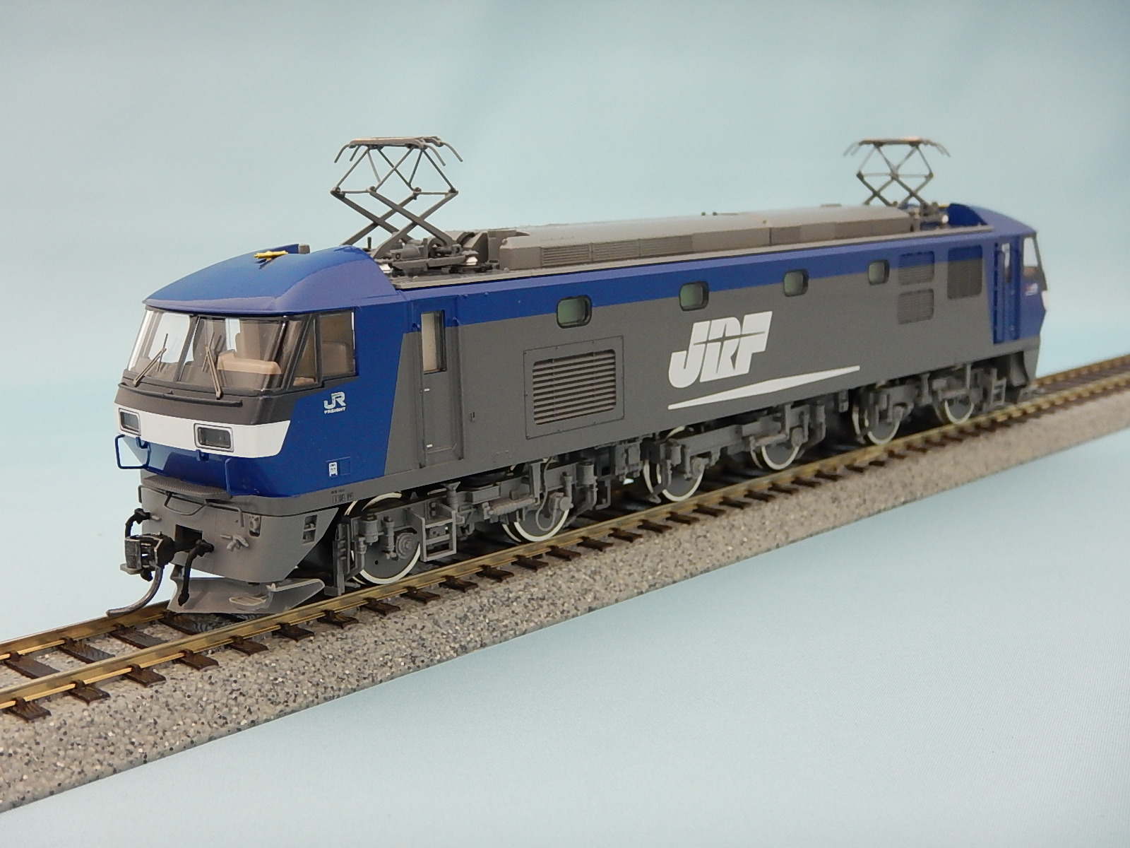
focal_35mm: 44
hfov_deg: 42.9
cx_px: 565
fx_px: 1436
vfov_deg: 32.9
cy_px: 424
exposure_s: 1/10
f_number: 4.3
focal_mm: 7.8
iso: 400
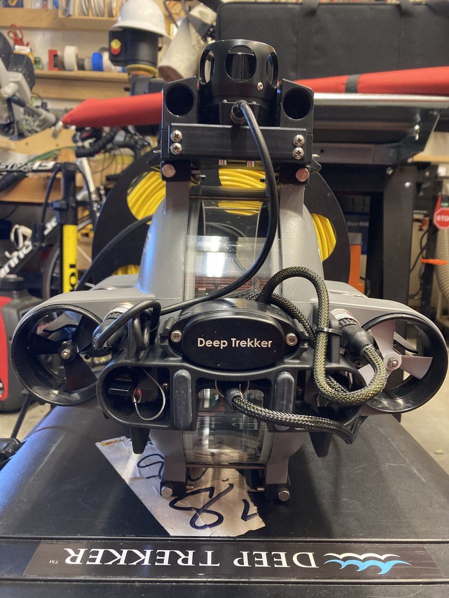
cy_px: 299
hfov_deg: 49.7
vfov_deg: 63.4
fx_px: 484
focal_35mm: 28
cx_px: 224
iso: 320
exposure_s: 1/30
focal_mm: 3.99
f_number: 1.8
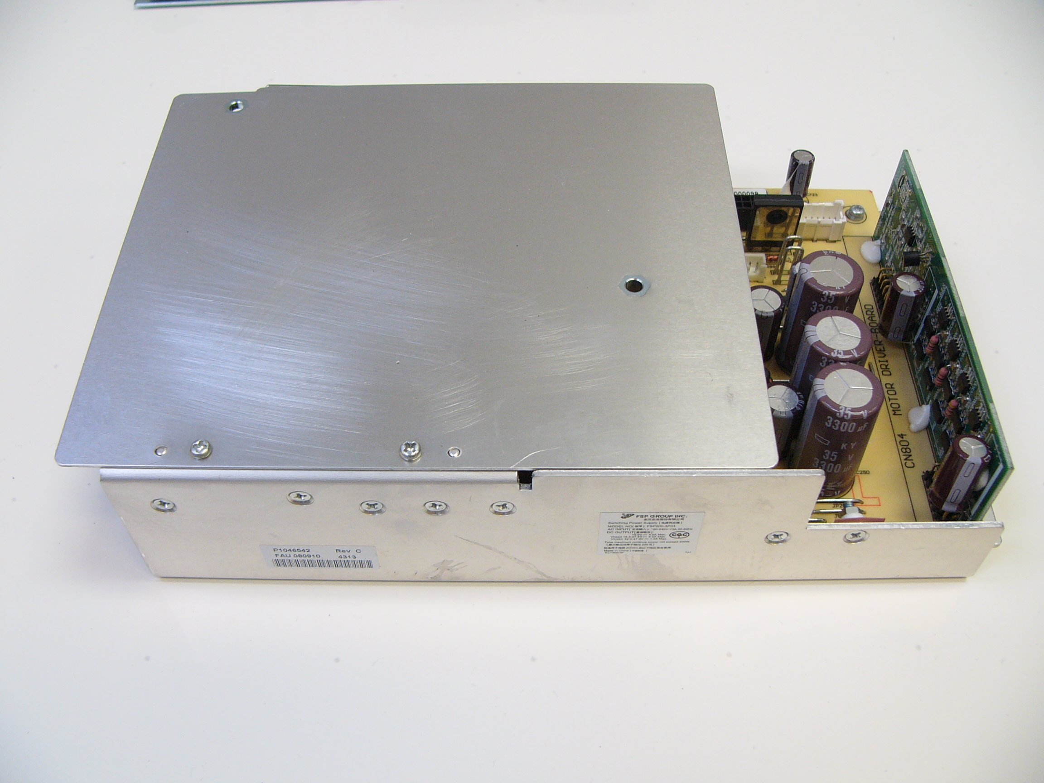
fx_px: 1086
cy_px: 392
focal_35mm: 36
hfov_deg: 51.4
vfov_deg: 39.7
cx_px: 522
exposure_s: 1/40
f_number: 2.8
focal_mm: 6
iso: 150
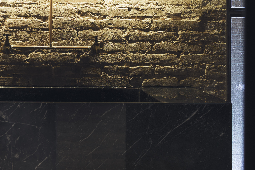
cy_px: 25
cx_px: 41
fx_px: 482
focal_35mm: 68
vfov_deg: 19.7
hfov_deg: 28.8
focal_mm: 35
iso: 250
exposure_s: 1/13
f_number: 4
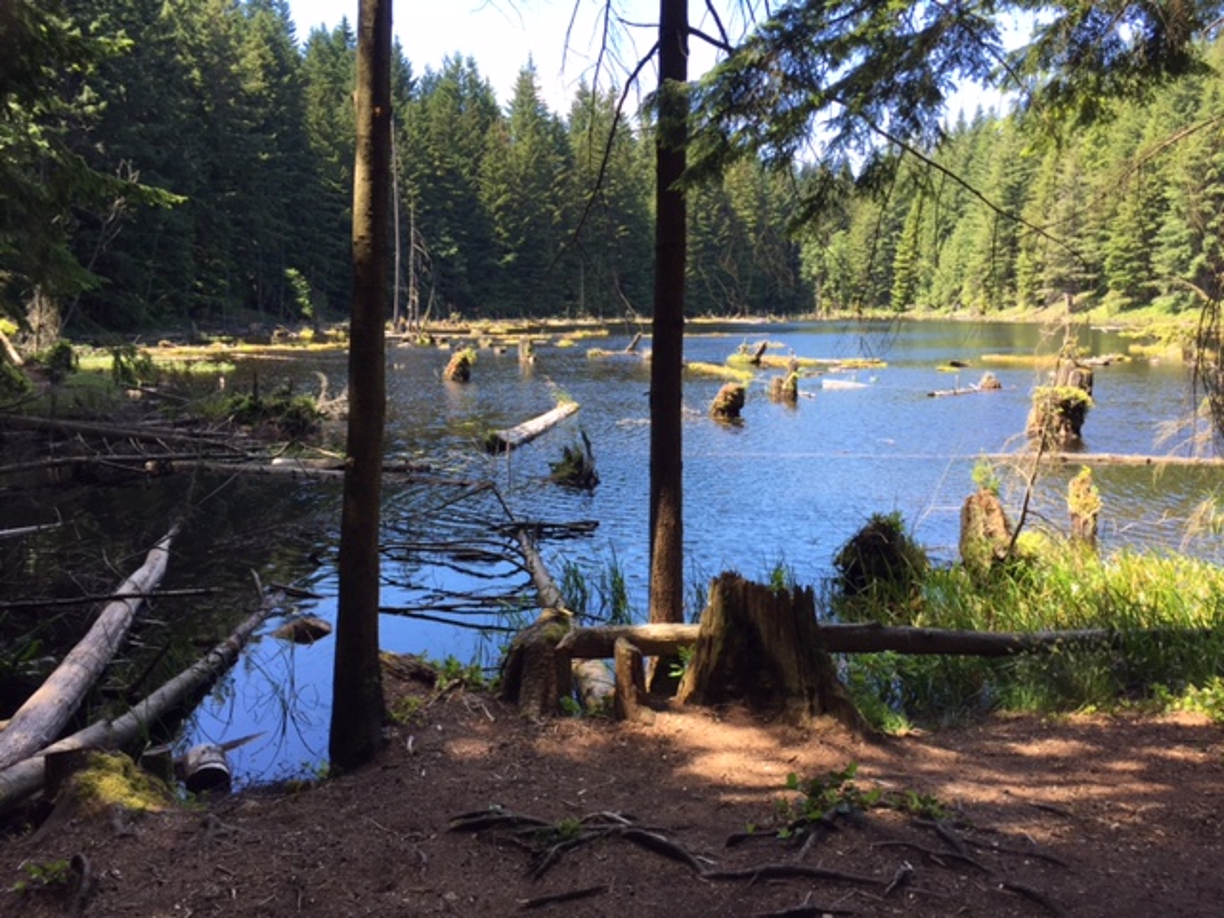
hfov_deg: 61.7
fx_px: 1025
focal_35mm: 29
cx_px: 612
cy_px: 459
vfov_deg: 48.2
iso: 32
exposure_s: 1/289
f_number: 2.2
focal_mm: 4.15
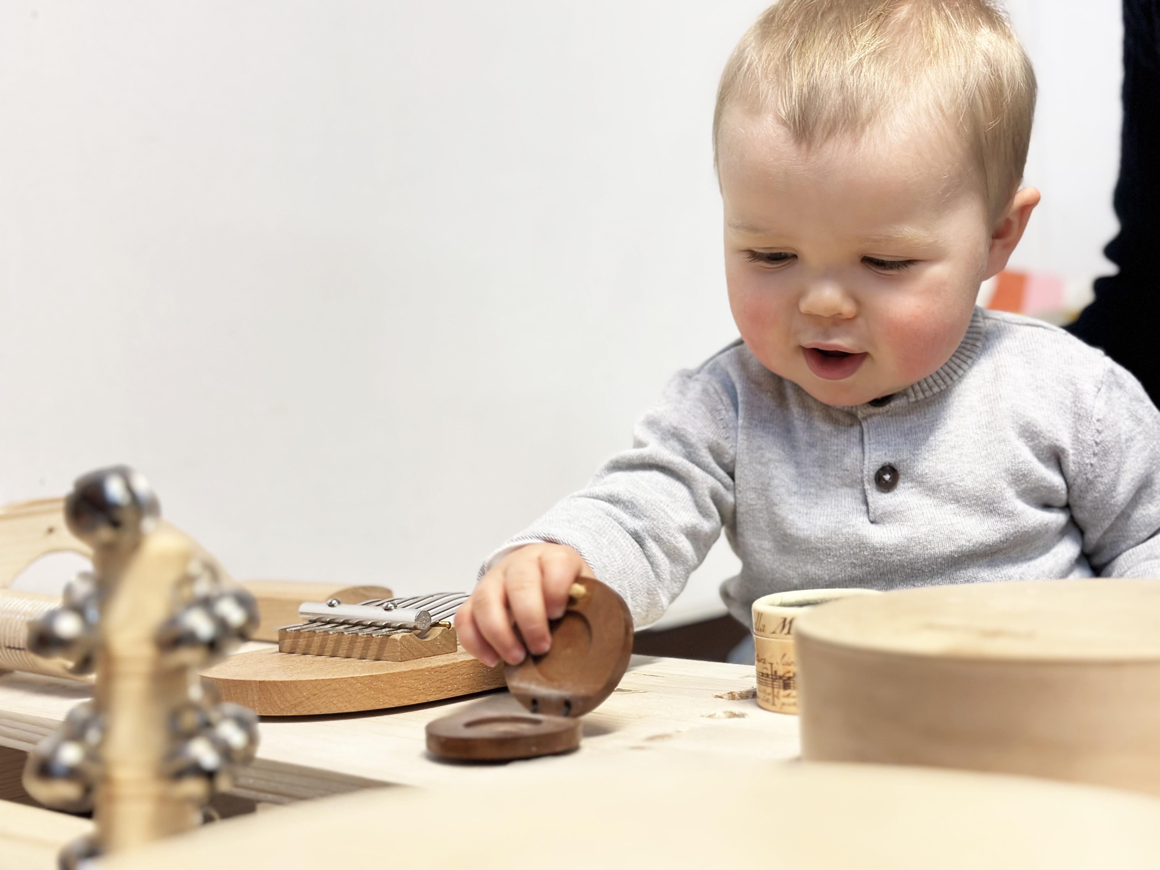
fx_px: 1609
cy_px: 435
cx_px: 580
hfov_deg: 39.7
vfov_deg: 30.3
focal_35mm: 48
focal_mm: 6.86
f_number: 1.78
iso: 200
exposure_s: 1/50
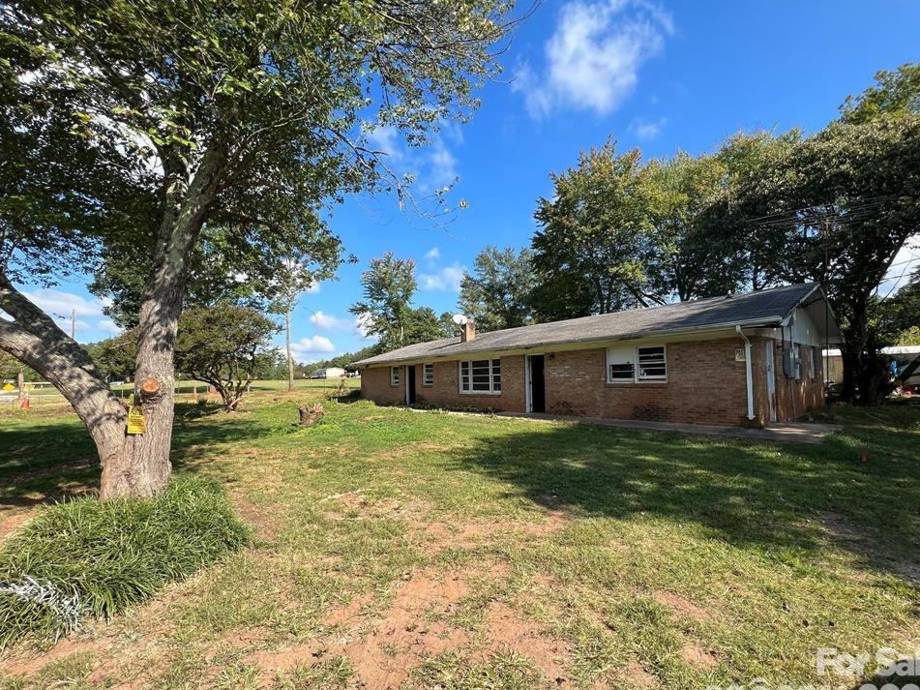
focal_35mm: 14
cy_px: 367
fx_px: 372
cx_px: 481
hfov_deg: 102.0
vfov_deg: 85.6
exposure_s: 1/803
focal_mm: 1.57
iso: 32
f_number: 1.8
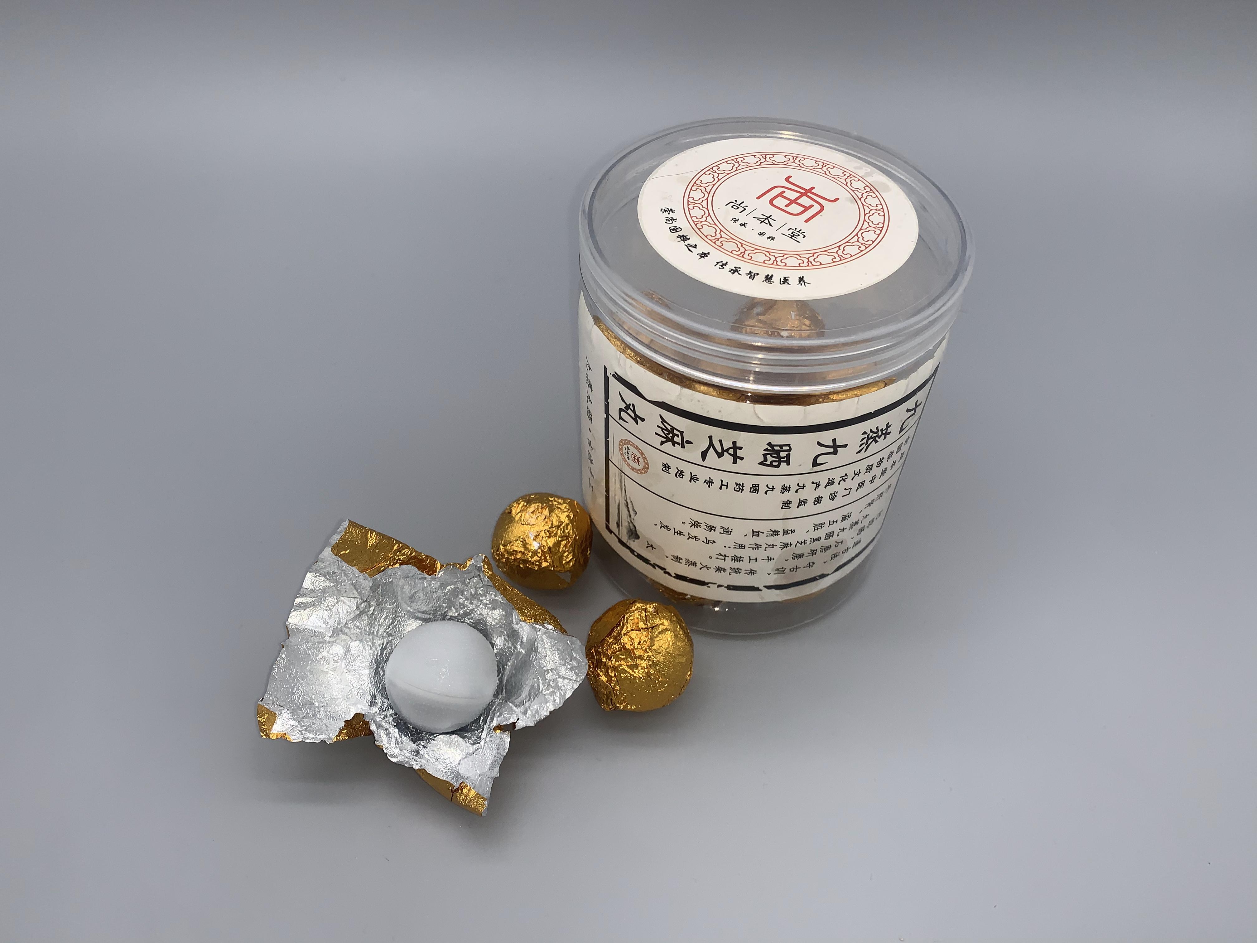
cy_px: 472
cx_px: 628
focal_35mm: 26
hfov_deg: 67.3
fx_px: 944
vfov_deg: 53.1
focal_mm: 4.25
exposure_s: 1/408
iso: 25
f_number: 1.8
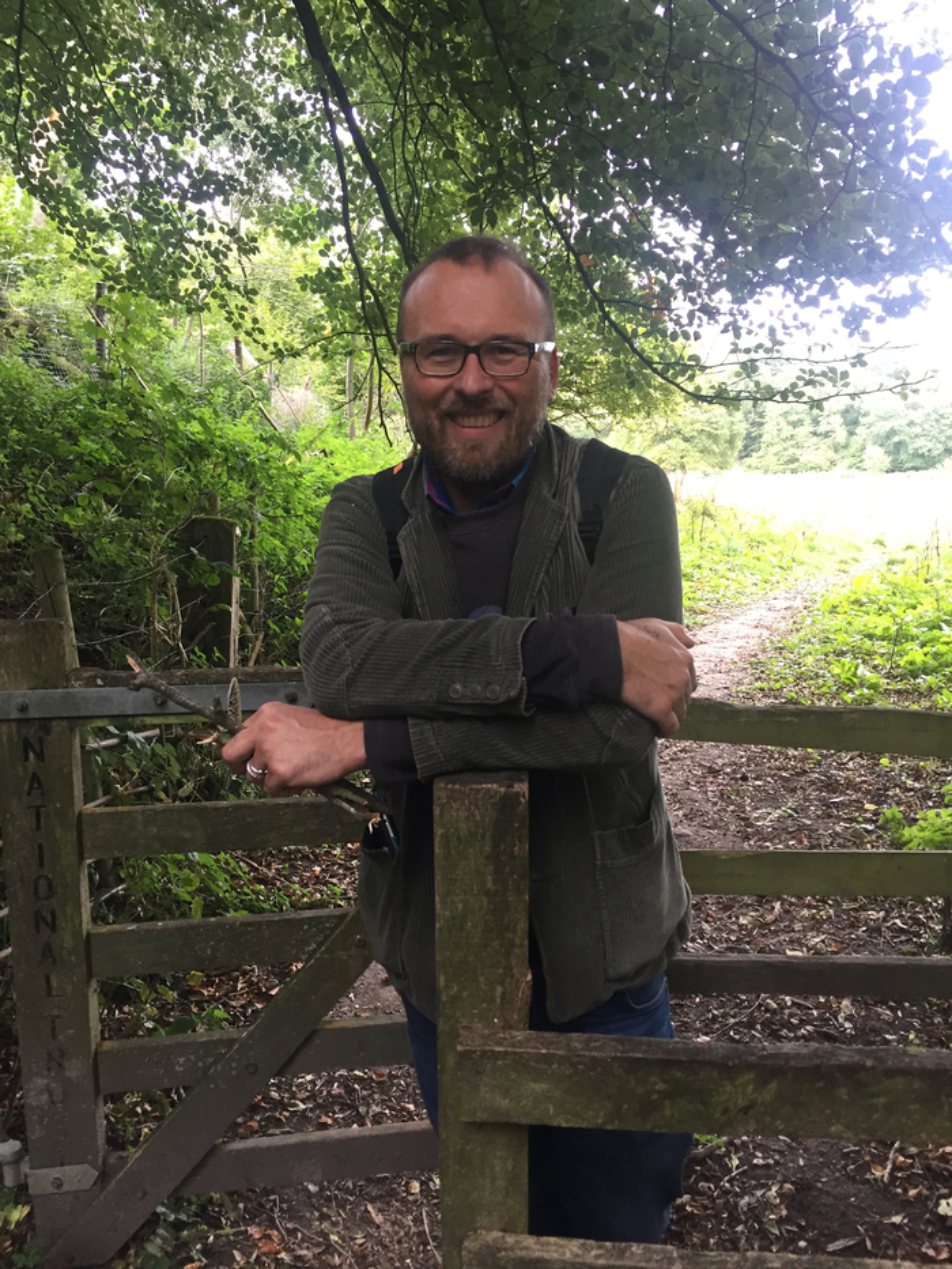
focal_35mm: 29
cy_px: 634
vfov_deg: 61.7
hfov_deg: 48.2
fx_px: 1063
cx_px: 476
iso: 64
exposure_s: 1/33
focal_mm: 4.15
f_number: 2.2
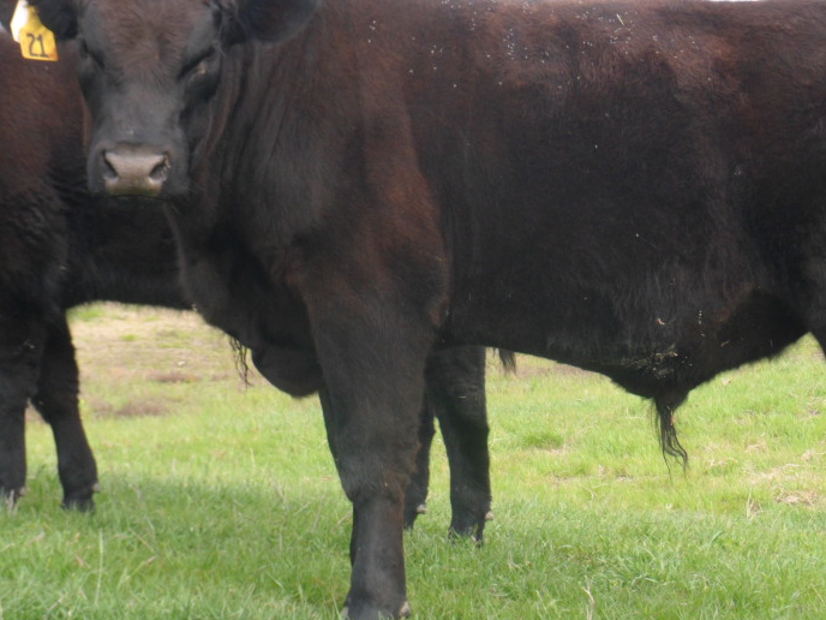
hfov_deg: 15.7
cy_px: 291
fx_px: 2983
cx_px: 589
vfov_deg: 11.9
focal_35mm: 125
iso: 80
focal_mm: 14
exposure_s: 1/90
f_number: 5.1
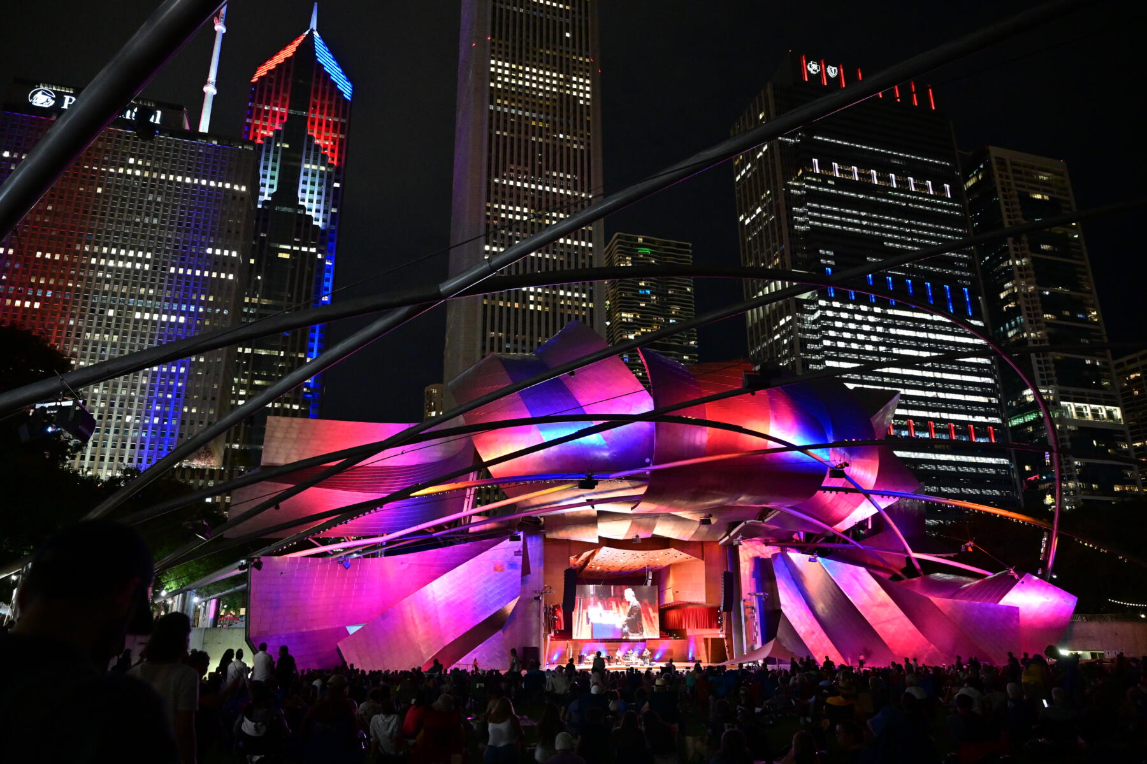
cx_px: 574
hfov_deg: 73.7
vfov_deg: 53.1
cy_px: 382
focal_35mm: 24
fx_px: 765
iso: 2500
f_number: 2.8
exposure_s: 1/50
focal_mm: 24
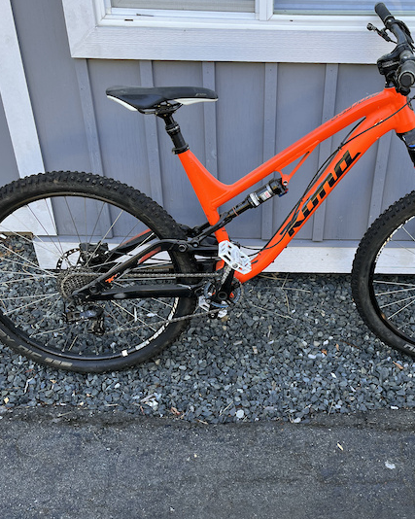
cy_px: 277
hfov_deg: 38.8
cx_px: 270
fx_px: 584
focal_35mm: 38
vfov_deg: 47.9
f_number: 1.6
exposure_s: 1/137
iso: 32
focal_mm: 5.1
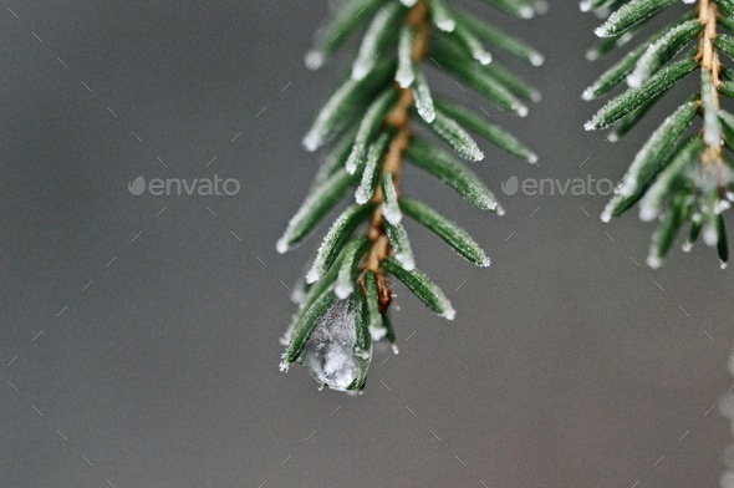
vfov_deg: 10.1
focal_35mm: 135
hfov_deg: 15.2
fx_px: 2749
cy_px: 244
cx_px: 367
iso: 1600
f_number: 4
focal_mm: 90
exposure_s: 1/60
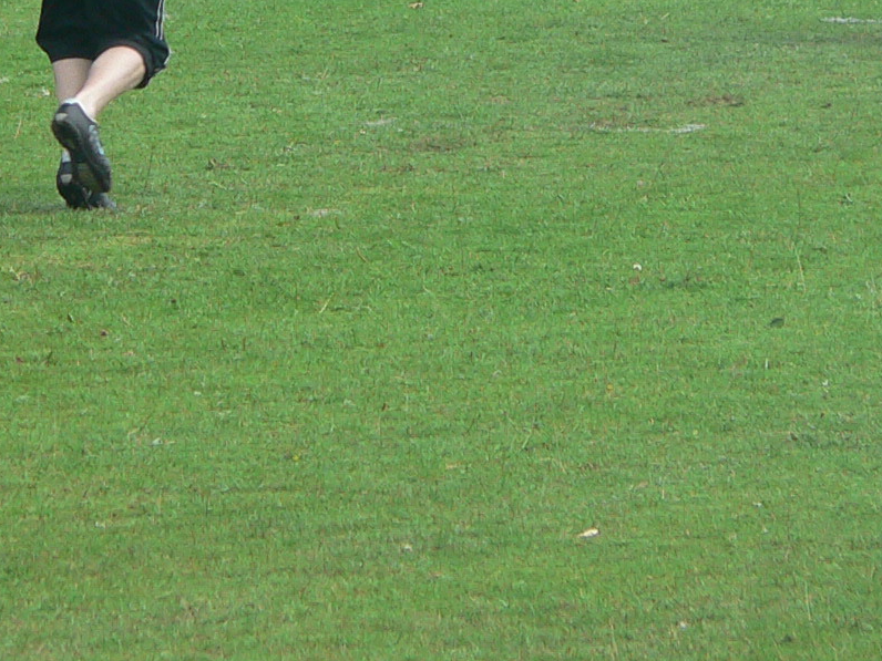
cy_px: -7
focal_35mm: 519
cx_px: 375
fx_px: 13224
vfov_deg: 2.9
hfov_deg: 3.8
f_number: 4
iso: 80
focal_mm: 26.9
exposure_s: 1/250
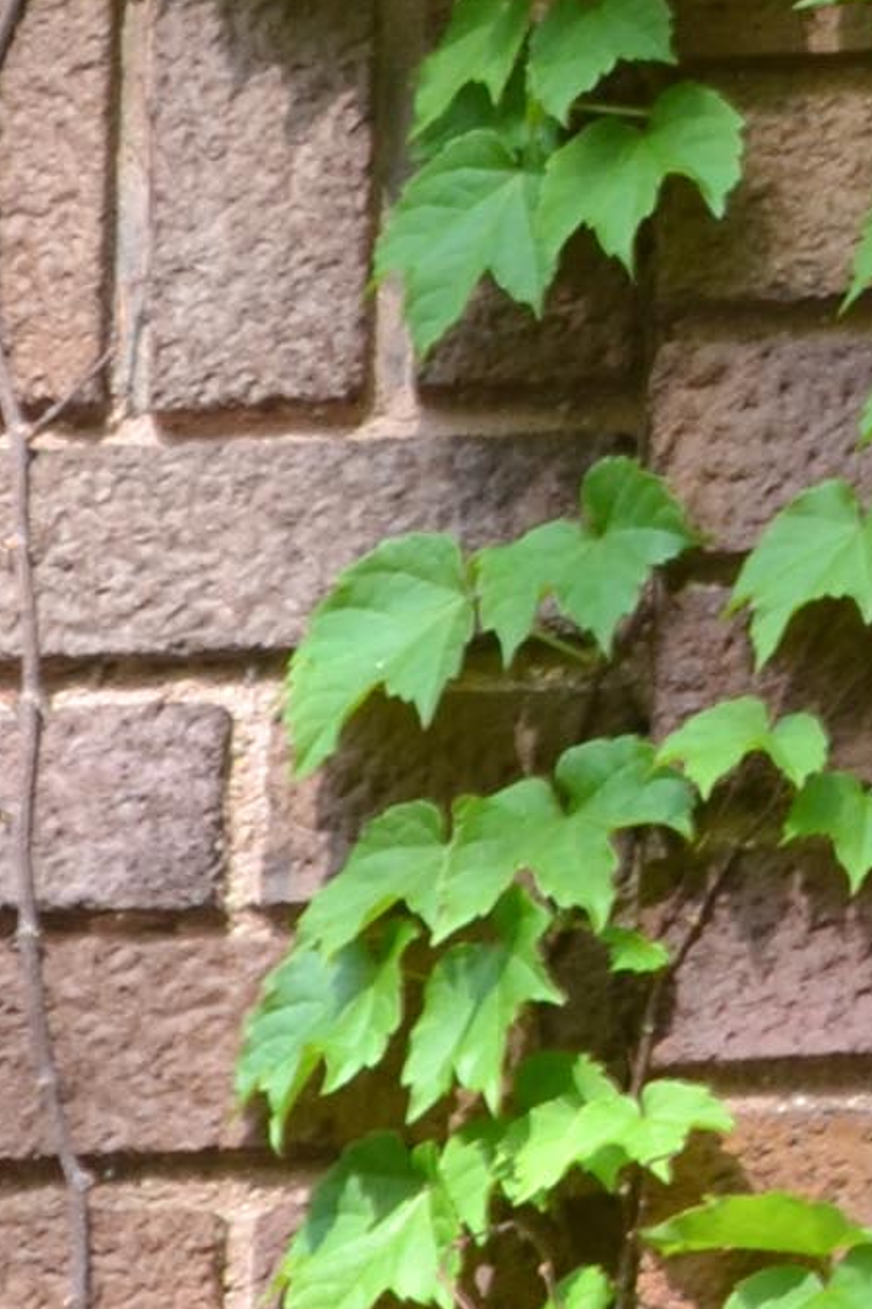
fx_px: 17112
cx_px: 2560
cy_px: 239
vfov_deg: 4.4
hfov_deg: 2.9
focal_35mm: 471
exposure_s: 1/125
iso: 250
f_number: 8
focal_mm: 46
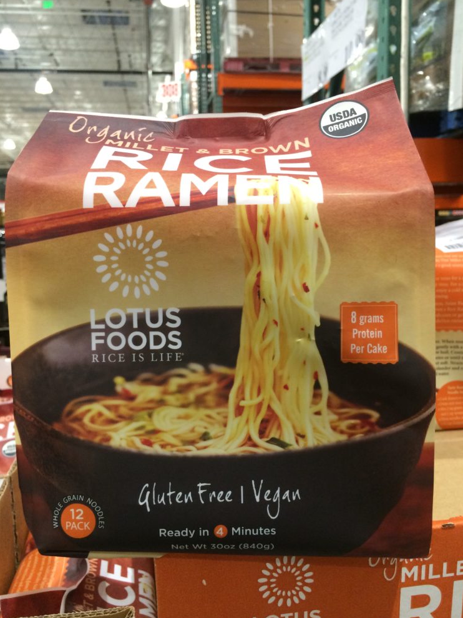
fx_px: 535
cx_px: 228
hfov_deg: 46.8
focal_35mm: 30
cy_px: 304
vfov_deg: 60.0
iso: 160
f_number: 2.2
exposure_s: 1/30
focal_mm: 4.15
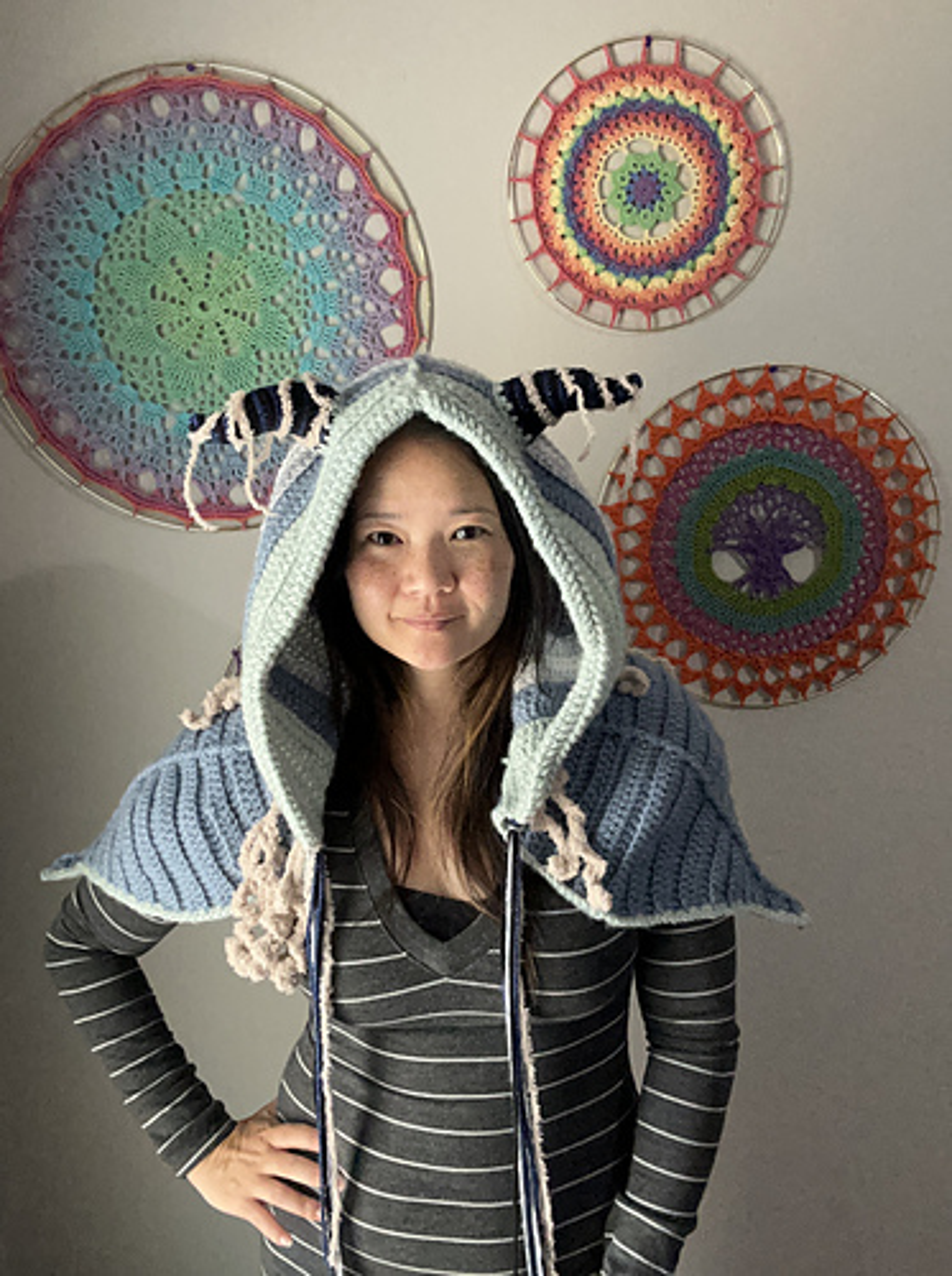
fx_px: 1104
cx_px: 476
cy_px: 638
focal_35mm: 30
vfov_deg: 60.1
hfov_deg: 46.7
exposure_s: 1/40
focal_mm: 2.69
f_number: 1.9
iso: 320
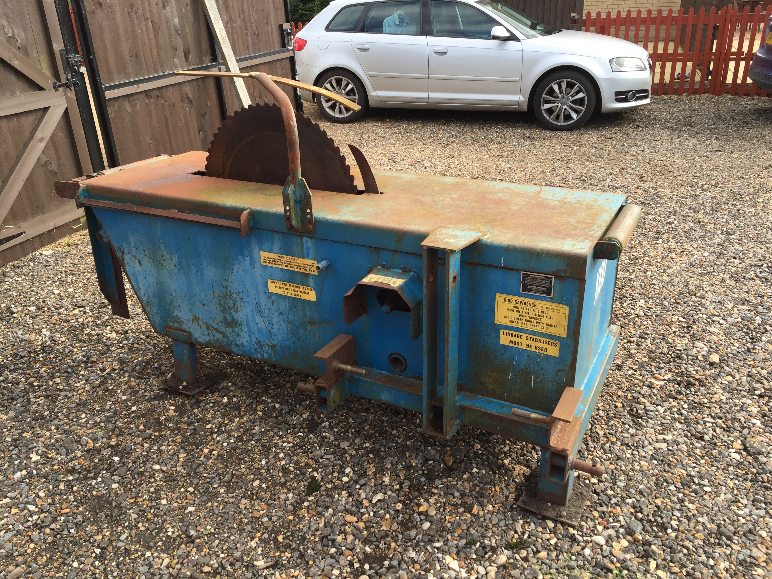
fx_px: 647
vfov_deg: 48.2
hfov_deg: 61.7
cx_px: 386
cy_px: 290
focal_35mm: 29
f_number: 2.2
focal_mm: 4.15
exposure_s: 1/391
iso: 32
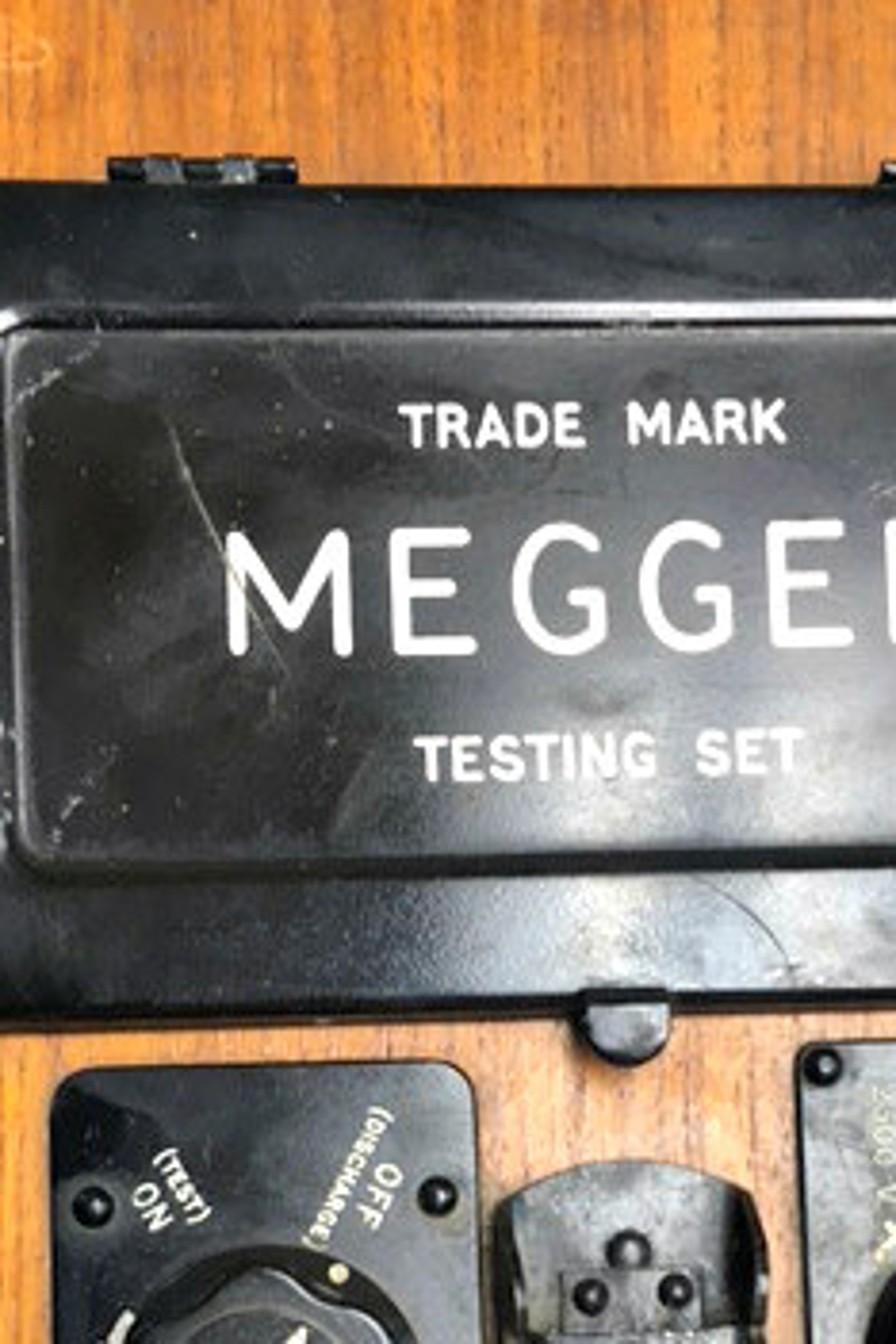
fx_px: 2053
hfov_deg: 24.5
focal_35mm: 55
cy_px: 1164
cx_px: 594
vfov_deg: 34.6
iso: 50
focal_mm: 4.15
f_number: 2.2
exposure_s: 1/30
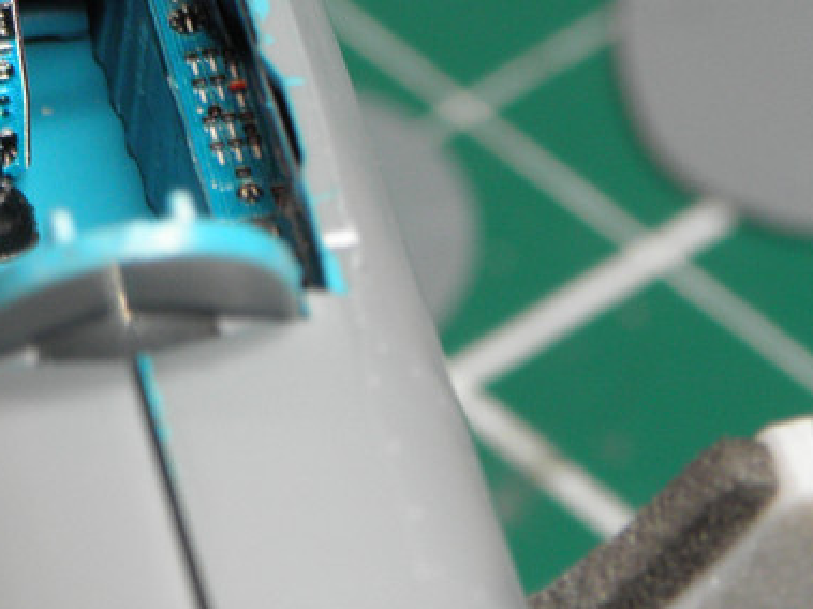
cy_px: -17
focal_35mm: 335
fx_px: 7865
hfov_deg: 5.9
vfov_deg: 4.4
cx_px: -1
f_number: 4.3
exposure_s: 1/13
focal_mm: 21.31
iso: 125
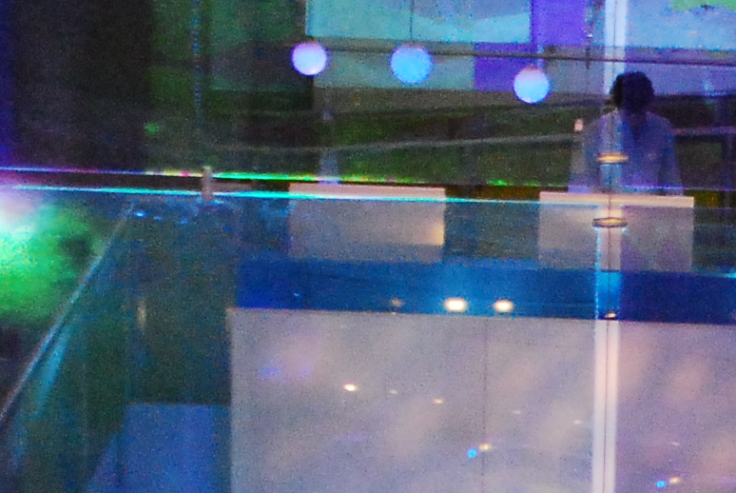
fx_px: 3377
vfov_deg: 8.2
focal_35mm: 165
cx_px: 893
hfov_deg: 12.1
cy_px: 661
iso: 1600
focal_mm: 22
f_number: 3.8
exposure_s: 1/30
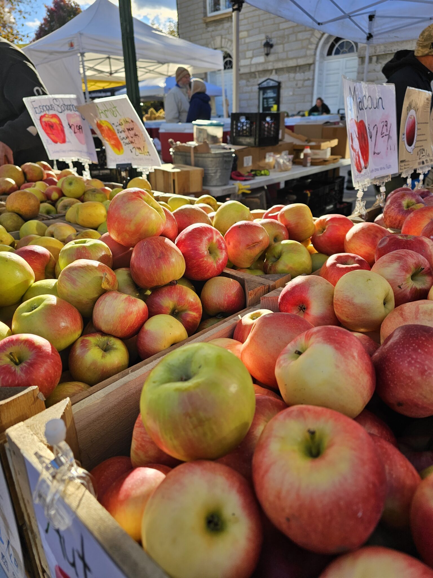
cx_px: 216
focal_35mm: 23
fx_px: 384
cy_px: 289
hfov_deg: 58.9
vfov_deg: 73.9
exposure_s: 1/488
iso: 16
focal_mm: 6.3
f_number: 1.7
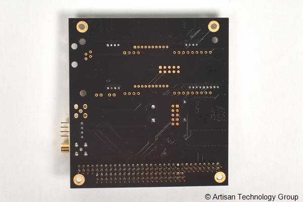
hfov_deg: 59.5
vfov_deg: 41.7
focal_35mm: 32
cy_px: 101
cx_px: 152
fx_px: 265
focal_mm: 21
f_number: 10
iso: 100
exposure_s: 1/200
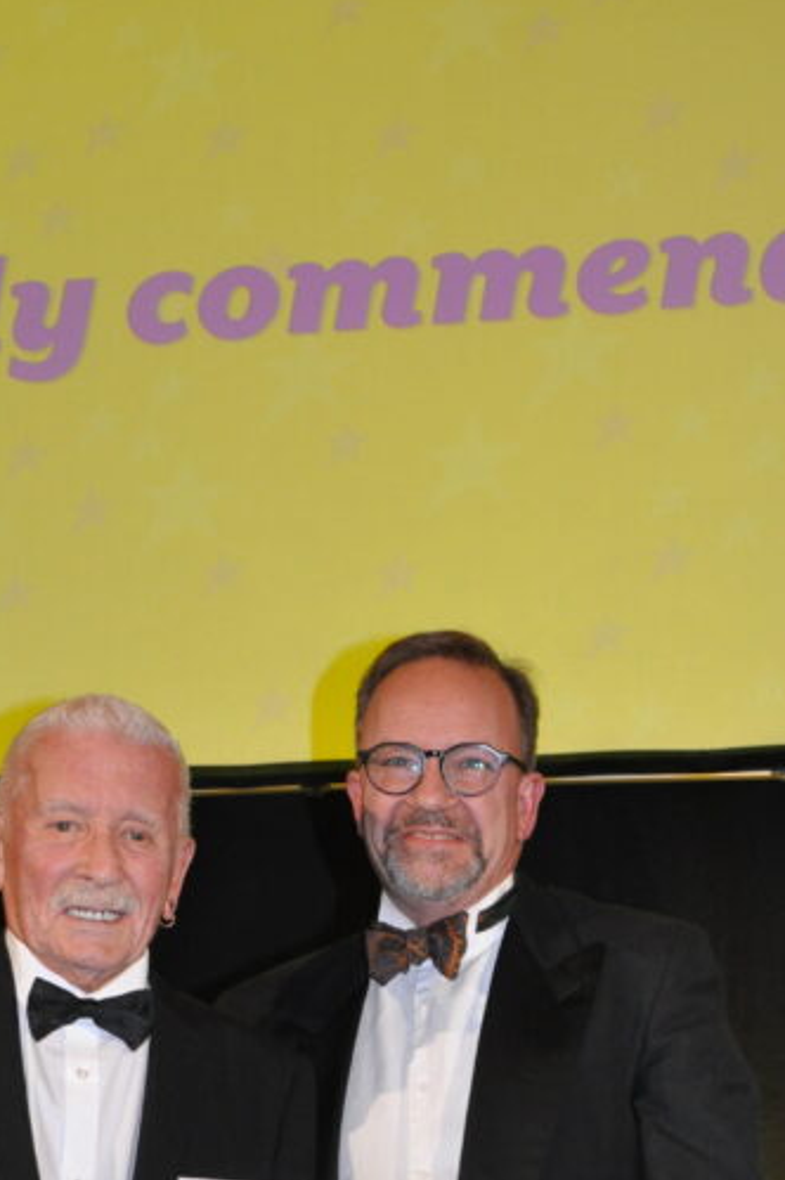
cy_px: 1085
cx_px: 378
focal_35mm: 80
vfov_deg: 24.6
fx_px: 2620
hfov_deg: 17.0
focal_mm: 26
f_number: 3.8
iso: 800
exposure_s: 1/60
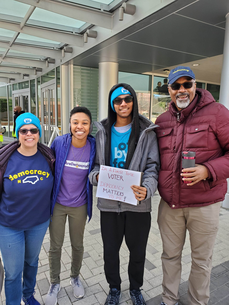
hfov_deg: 53.1
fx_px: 229
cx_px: 114
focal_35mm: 26
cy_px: 152
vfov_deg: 67.3
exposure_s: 1/120
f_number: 2.4
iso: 64
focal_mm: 4.3
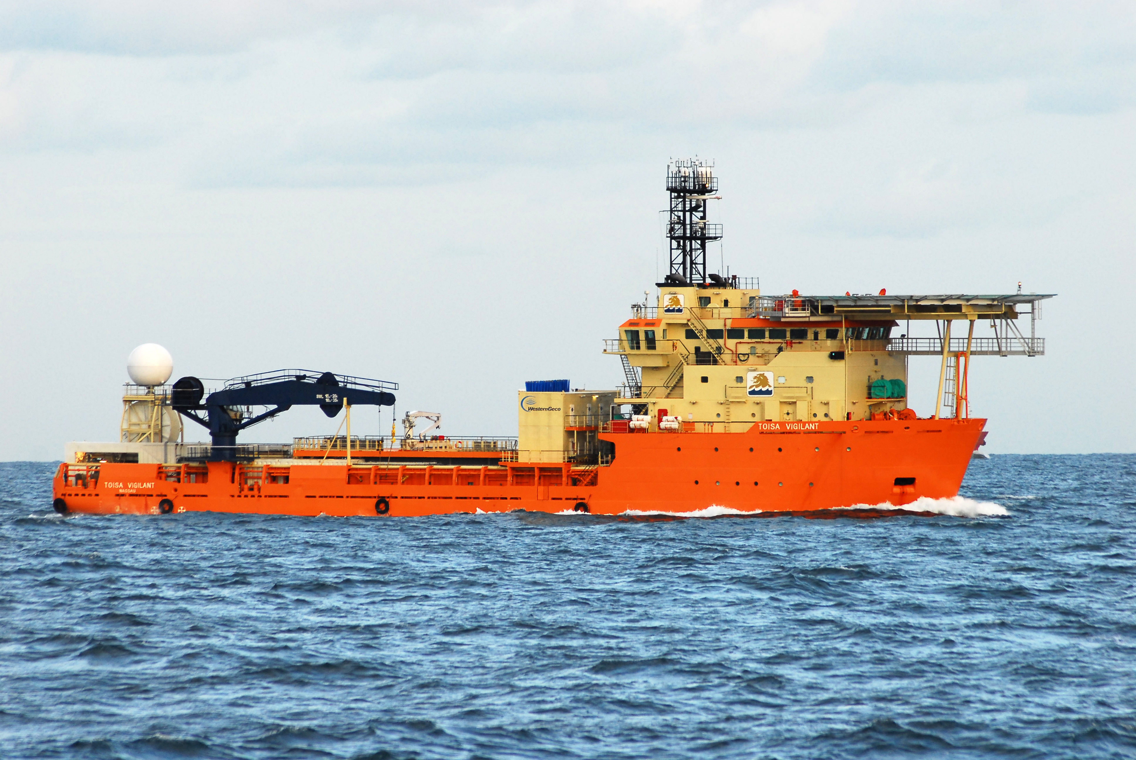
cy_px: 380
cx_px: 568
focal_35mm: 285
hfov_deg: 7.2
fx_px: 9004
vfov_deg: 4.8
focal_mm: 190
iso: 400
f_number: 6.3
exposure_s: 1/160
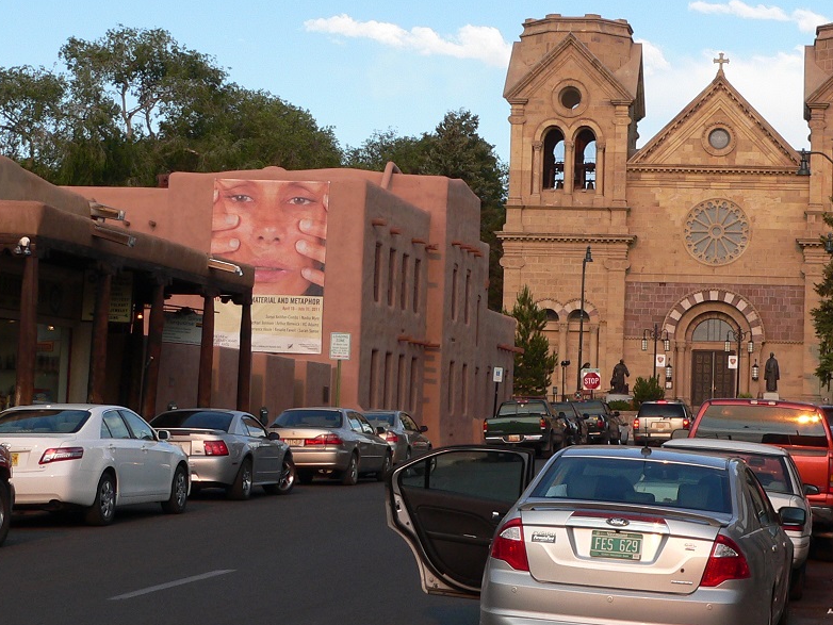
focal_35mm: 90
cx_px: 583
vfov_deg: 16.4
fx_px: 2166
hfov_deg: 21.6
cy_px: 283
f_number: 4
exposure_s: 1/320
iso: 80
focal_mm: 9.2
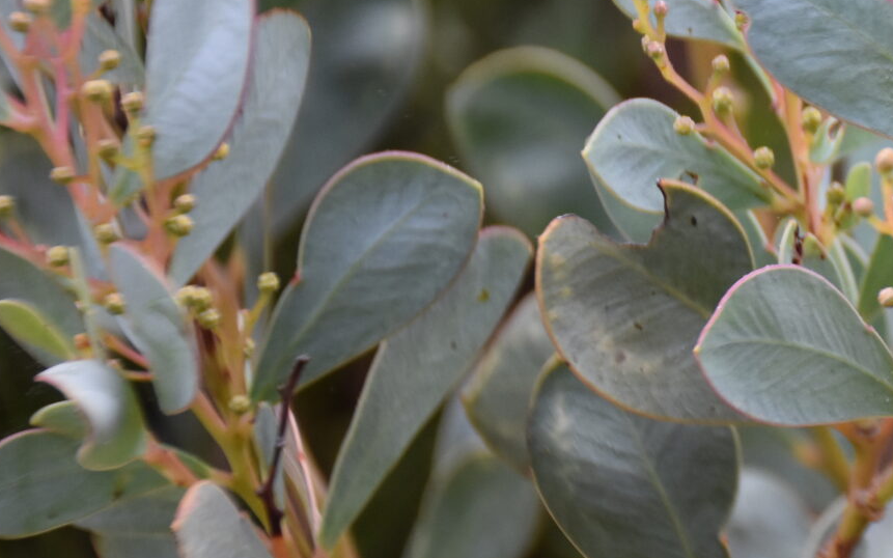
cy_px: 161
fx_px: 5841
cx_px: 1047
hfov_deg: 8.7
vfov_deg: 5.5
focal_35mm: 240
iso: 800
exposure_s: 1/125
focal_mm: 66
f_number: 5.3
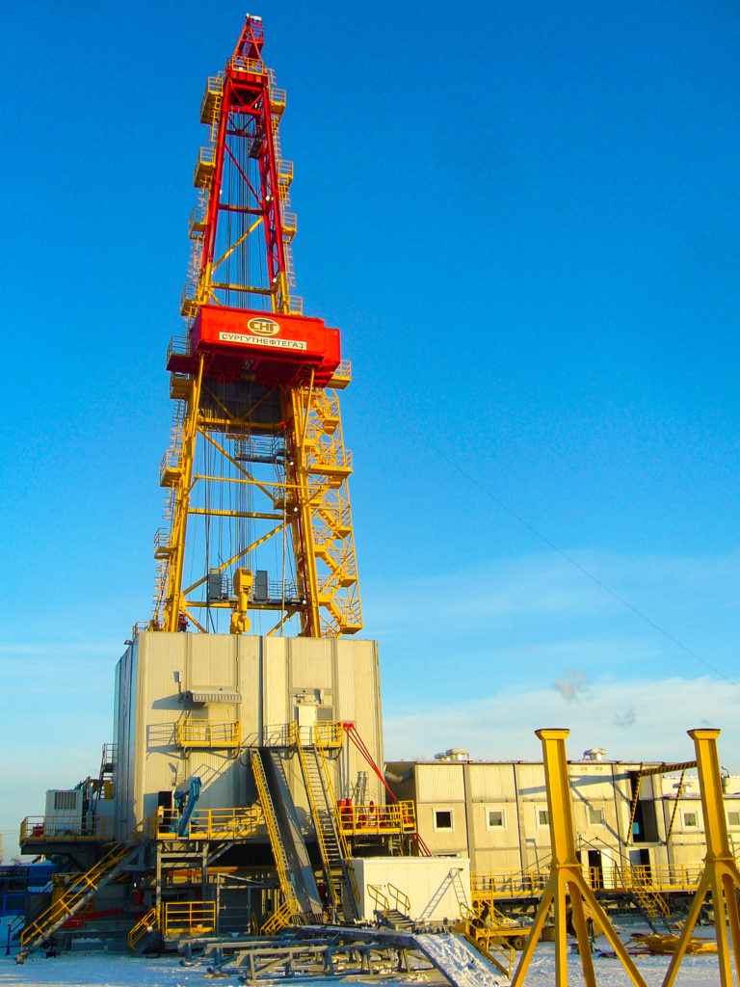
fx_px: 998
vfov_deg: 52.6
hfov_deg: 40.7
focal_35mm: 35
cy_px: 494
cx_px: 370
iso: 64
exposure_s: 1/160
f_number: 5.6
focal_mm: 5.8
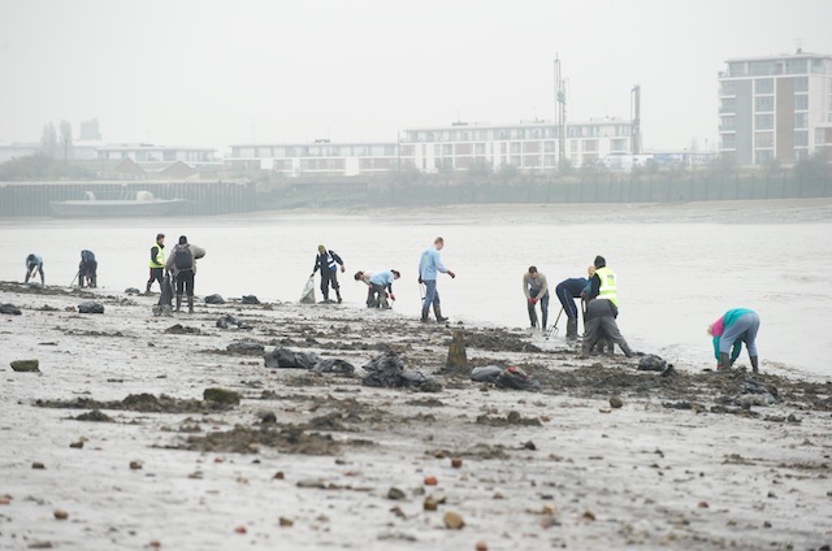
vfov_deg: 7.6
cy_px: 276
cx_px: 416
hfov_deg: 11.4
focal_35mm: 180
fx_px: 4152
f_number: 5
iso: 800
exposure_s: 1/800
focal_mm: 180
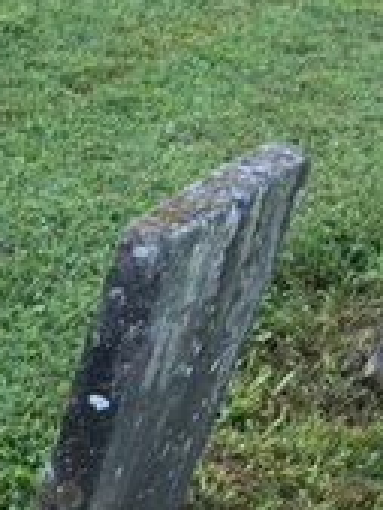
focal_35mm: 110
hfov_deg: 12.4
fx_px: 1621
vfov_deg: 17.1
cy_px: 616
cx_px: -290
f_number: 2.2
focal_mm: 4.15
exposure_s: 1/124
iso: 25
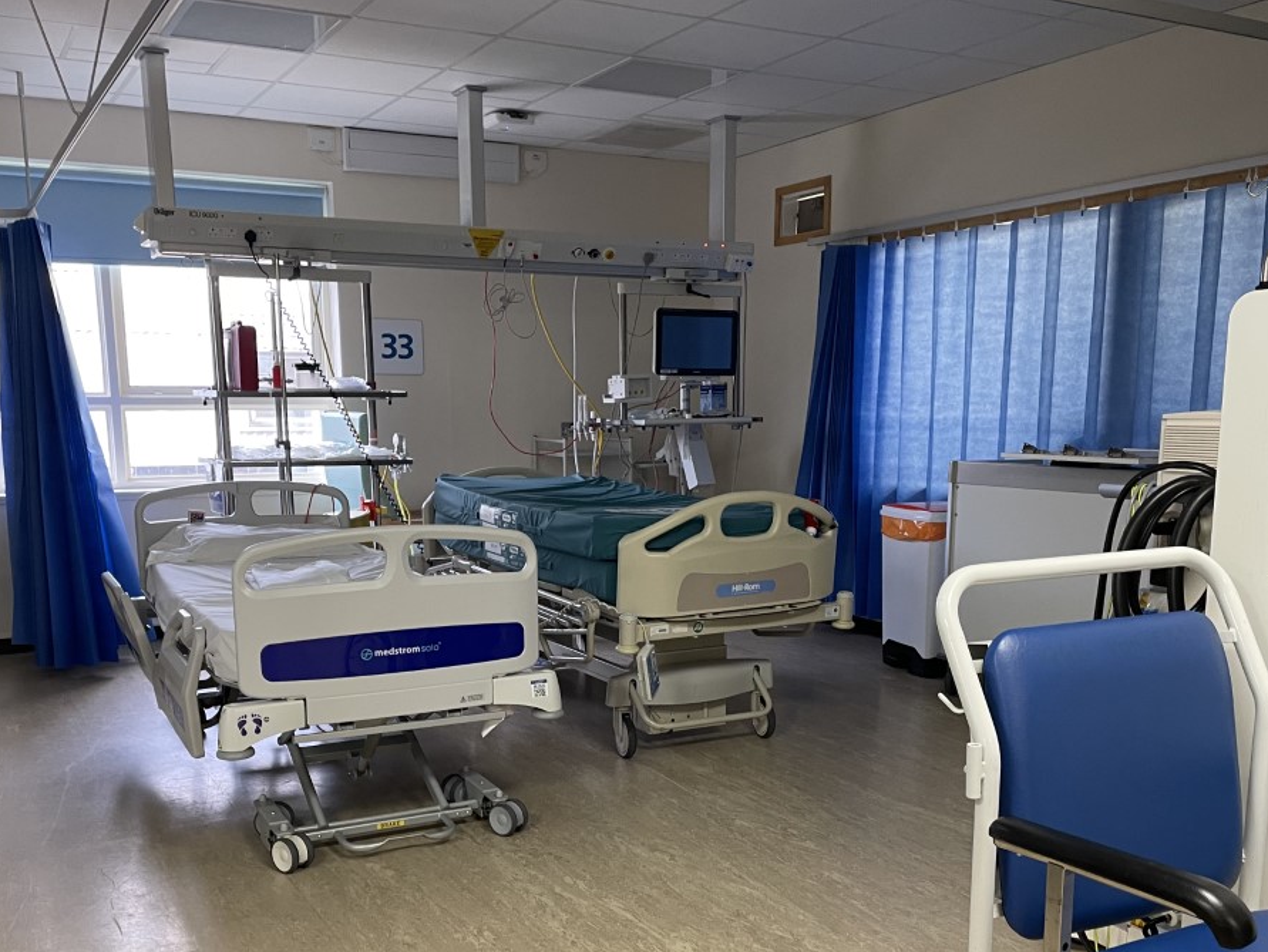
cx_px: 618
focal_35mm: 35
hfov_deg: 52.6
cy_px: 639
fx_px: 1283
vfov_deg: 40.2
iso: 100
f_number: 1.6
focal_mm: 4.2
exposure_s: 1/50
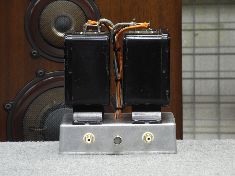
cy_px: 88
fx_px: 1358
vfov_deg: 7.4
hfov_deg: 9.9
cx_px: 118
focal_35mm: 200
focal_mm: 42.6
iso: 400
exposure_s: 1/12.8
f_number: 5.6
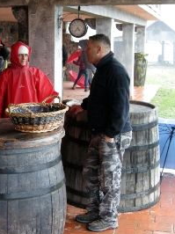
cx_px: 28
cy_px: 117
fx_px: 398
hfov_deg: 24.3
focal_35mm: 59
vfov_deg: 32.7
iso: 400
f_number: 2.7
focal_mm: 7.5
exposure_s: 1/50.7
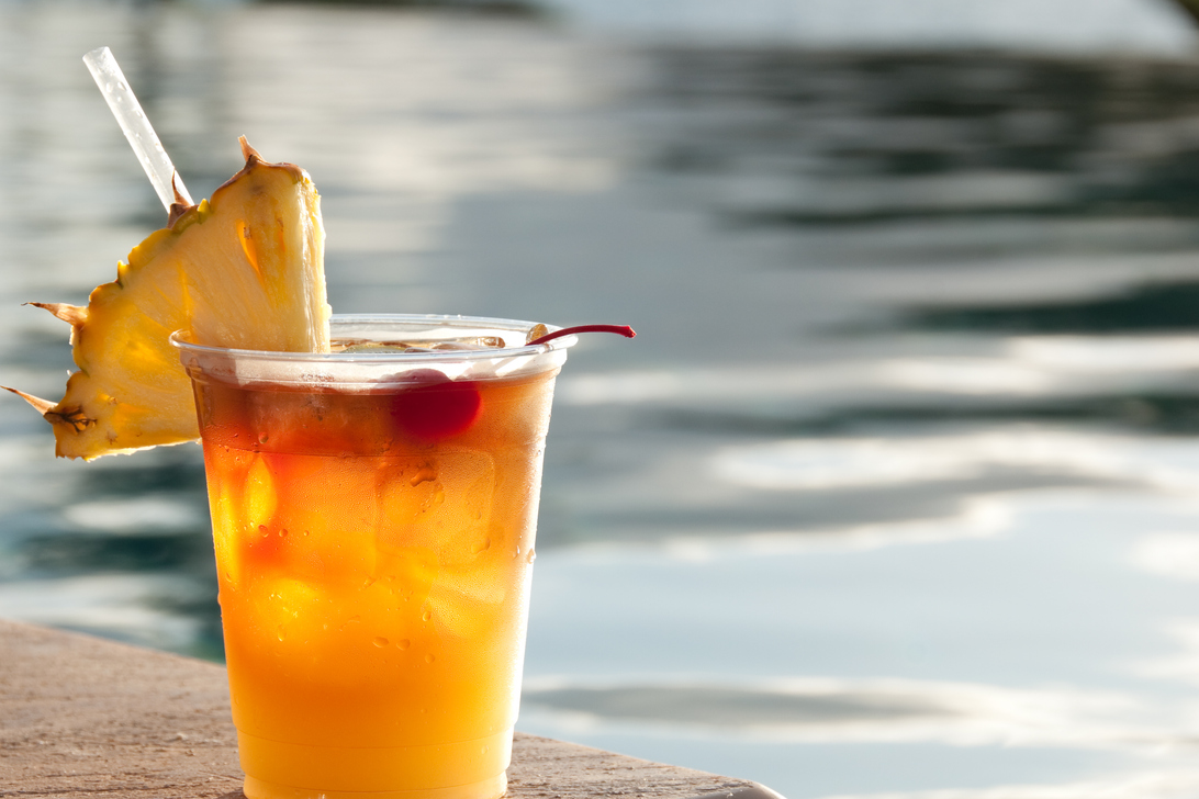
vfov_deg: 9.9
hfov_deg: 14.9
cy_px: 448
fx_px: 4596
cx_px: 567
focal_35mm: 138
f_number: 10
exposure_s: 1/160
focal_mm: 80
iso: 100
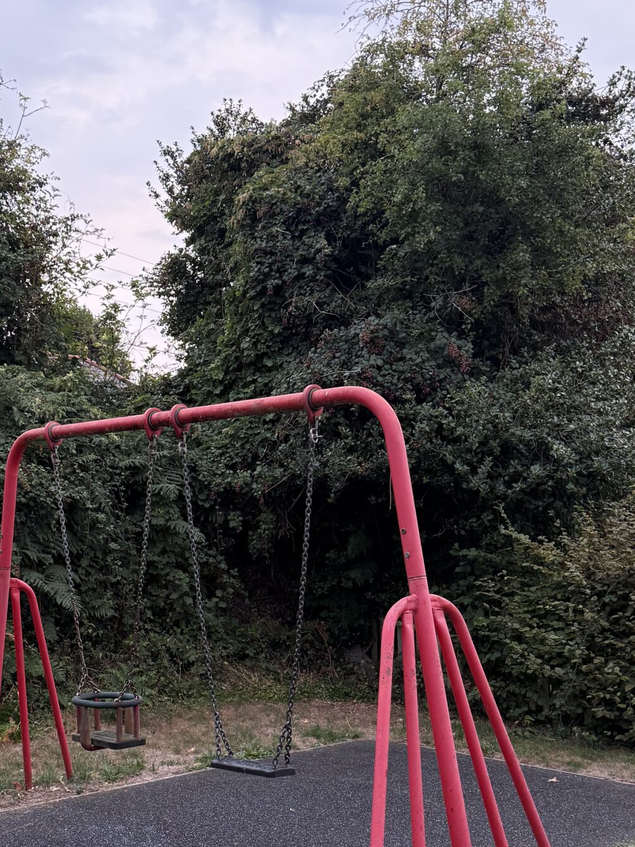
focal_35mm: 46
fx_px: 1125
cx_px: 212
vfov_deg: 40.7
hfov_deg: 31.3
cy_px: 569
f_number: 1.78
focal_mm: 6.76
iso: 200
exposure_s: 1/203
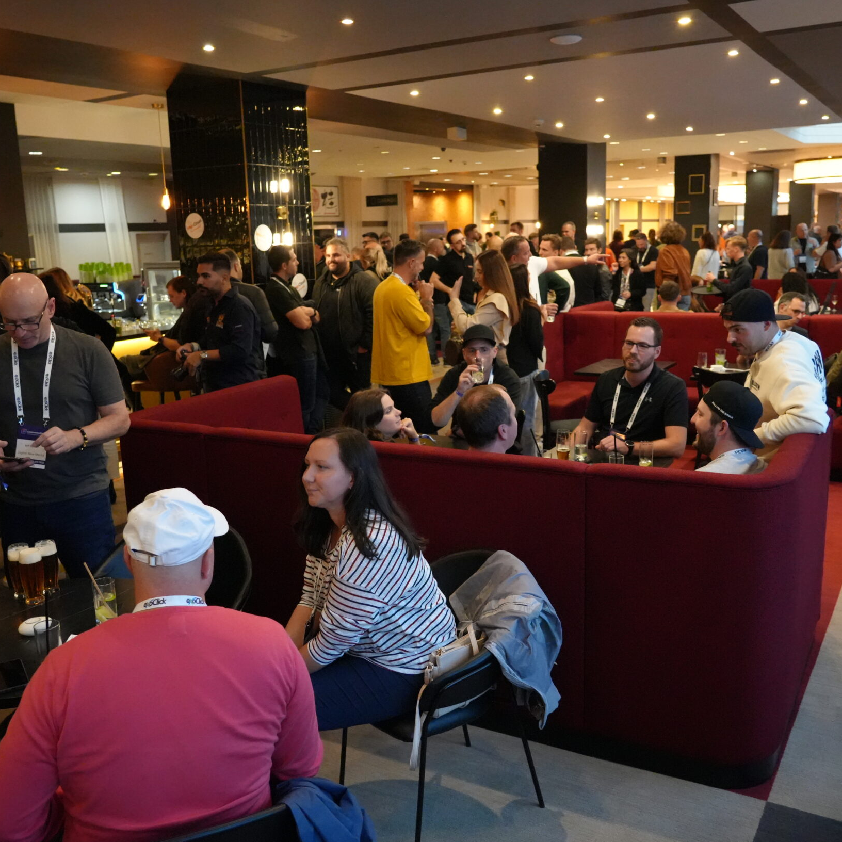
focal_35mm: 32
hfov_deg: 51.1
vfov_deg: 51.1
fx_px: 881
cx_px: 414
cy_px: 423
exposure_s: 1/125
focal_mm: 24
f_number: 4
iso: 12800
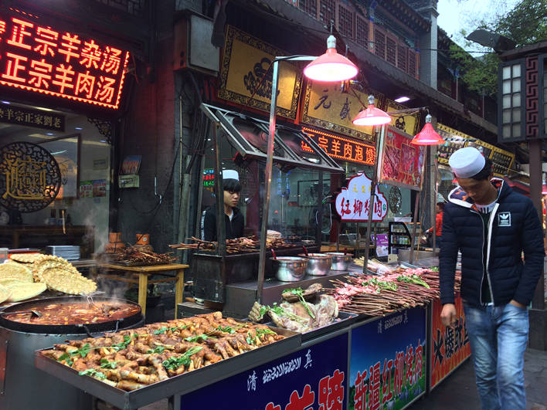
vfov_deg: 48.2
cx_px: 274
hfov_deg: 61.7
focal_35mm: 29
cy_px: 205
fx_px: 458
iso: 40
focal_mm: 4.15
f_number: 2.2
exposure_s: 1/40
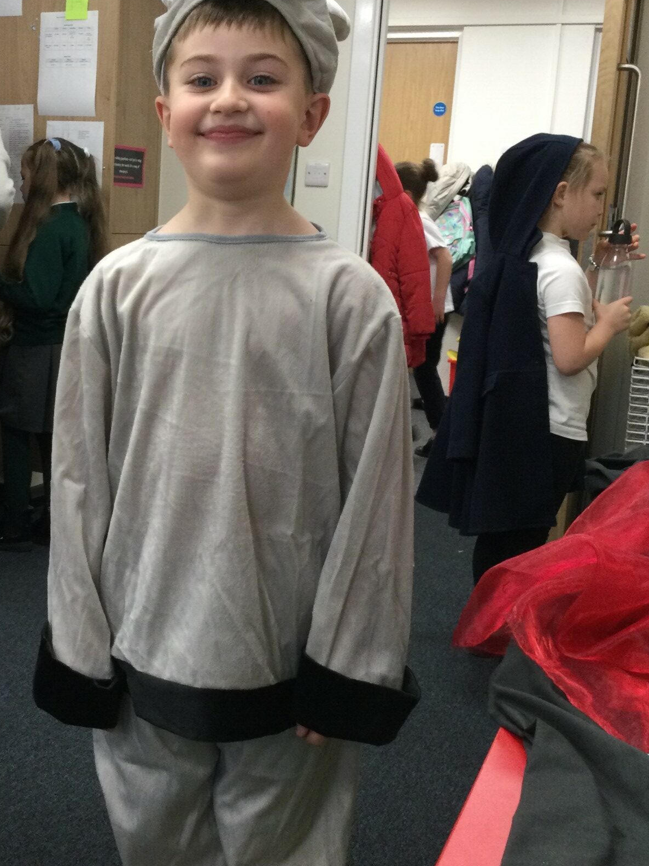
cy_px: 430
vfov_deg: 40.4
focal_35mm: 47
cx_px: 204
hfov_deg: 30.6
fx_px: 1175
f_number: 2.4
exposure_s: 1/33
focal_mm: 3.3
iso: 100
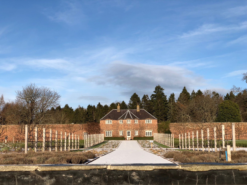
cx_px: 124
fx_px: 371
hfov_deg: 36.8
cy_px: 92
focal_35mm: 52
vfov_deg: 28.0
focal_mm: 6
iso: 16
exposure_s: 1/1230
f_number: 2.4
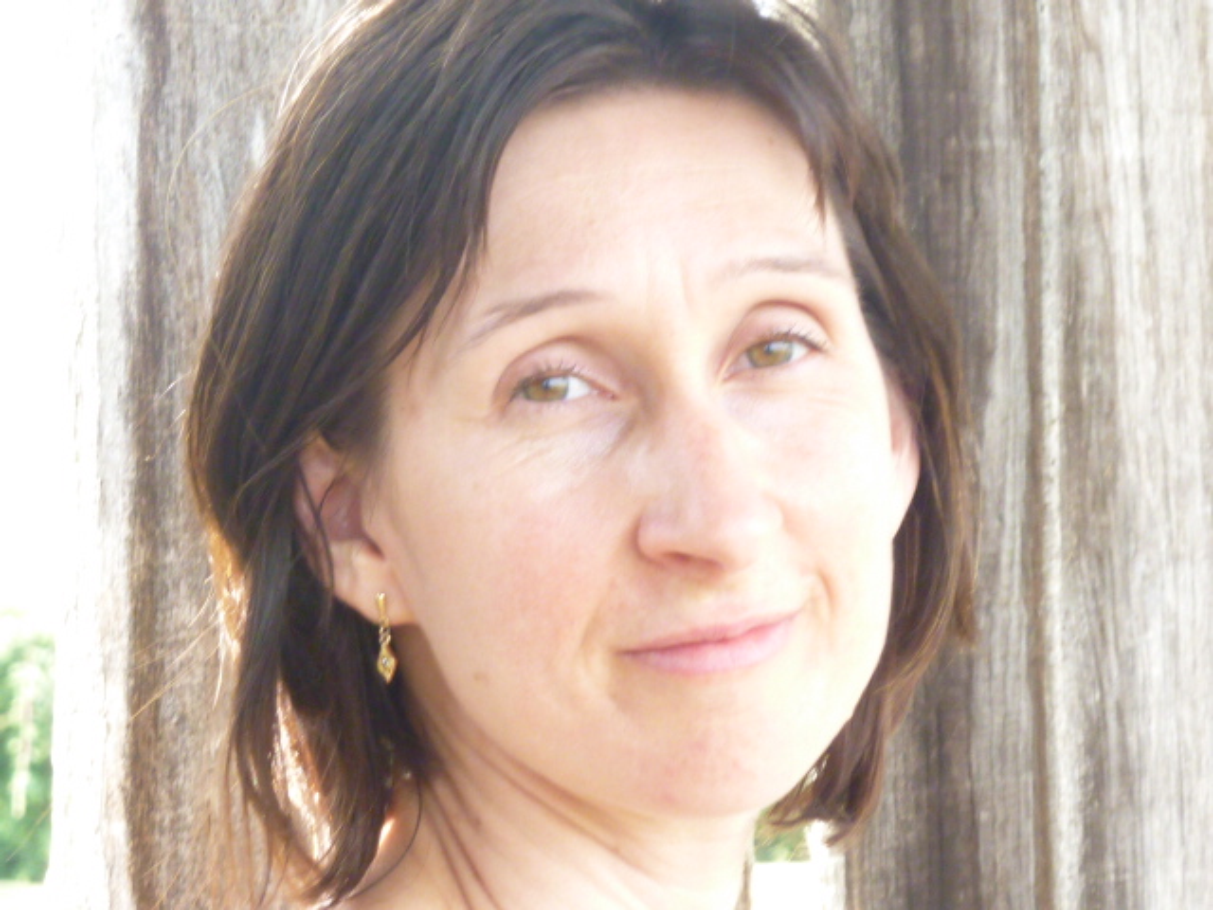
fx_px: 8655
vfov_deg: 6.0
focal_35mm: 247
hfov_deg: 8.0
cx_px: 606
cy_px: 455
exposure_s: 1/50
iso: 250
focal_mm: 22.5
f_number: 4.5
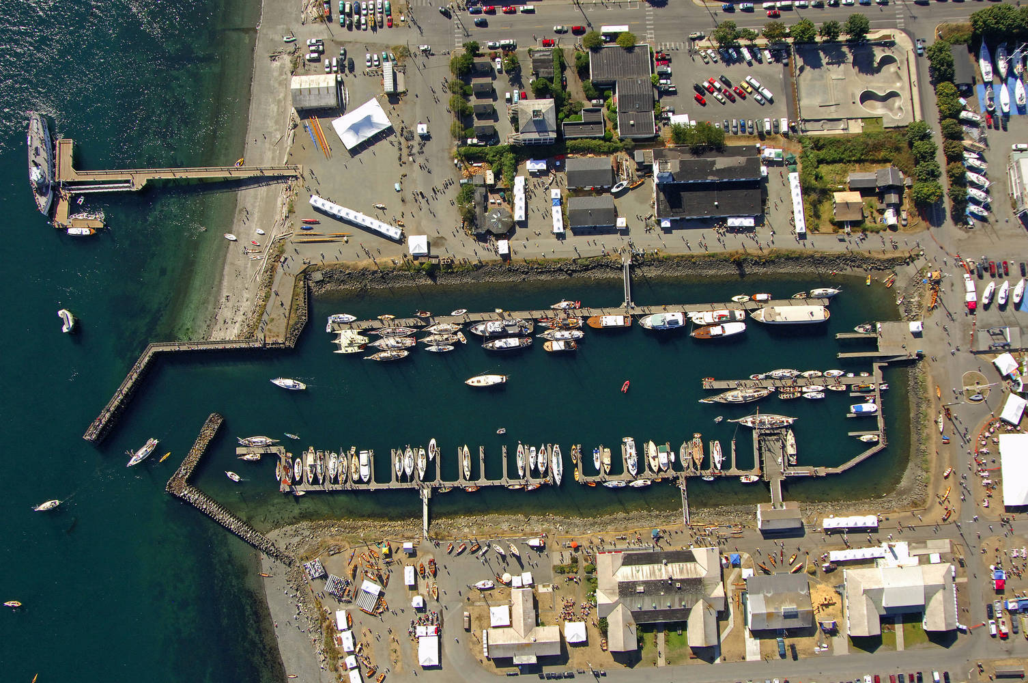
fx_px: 1027
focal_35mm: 36
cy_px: 342
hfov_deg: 53.2
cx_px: 514
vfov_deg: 36.8
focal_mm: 24
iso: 400
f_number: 6
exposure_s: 1/1000
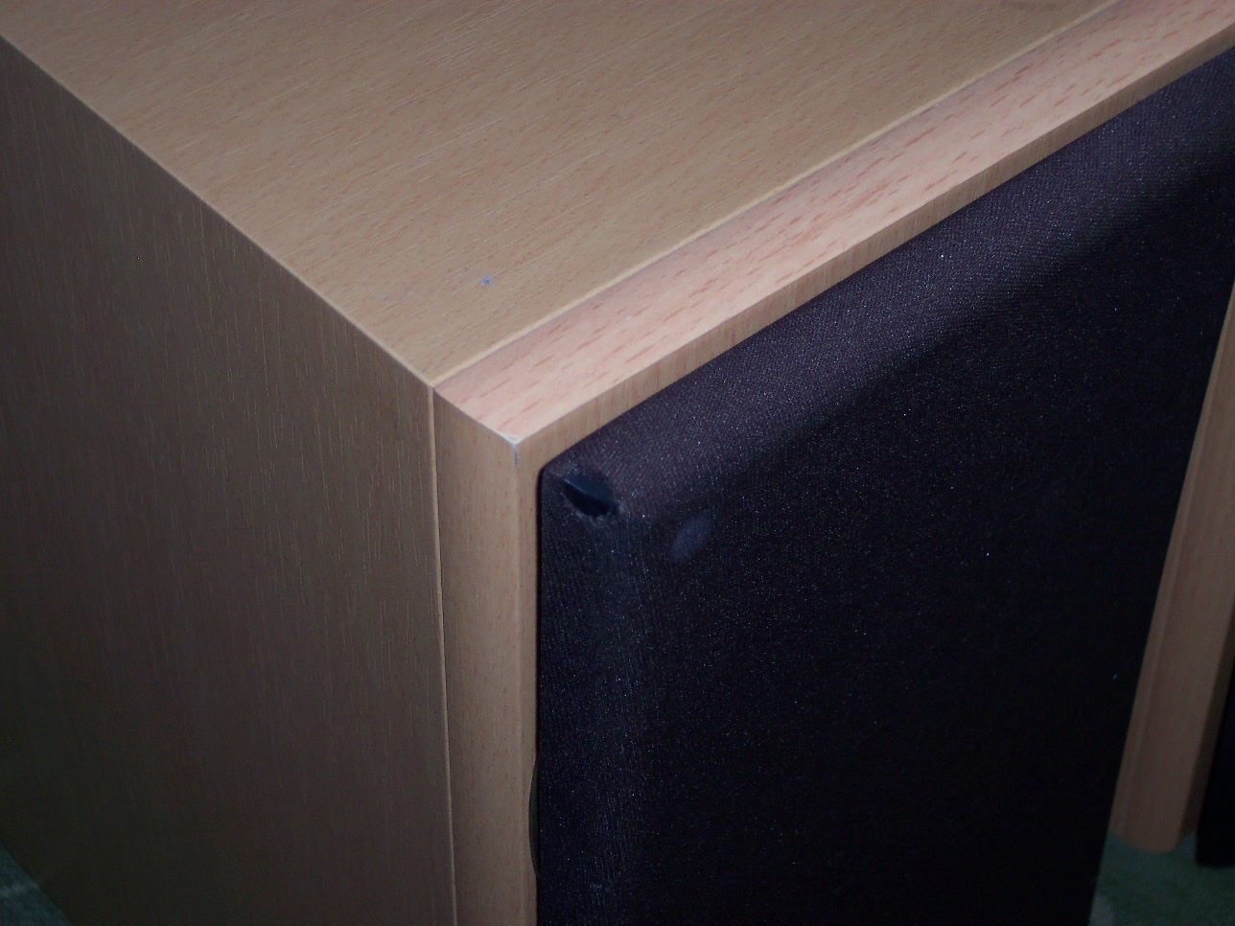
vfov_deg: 19.4
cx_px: 618
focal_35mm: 76
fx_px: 2711
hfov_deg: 25.7
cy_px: 463
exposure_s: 1/45
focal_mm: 16
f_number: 3.8
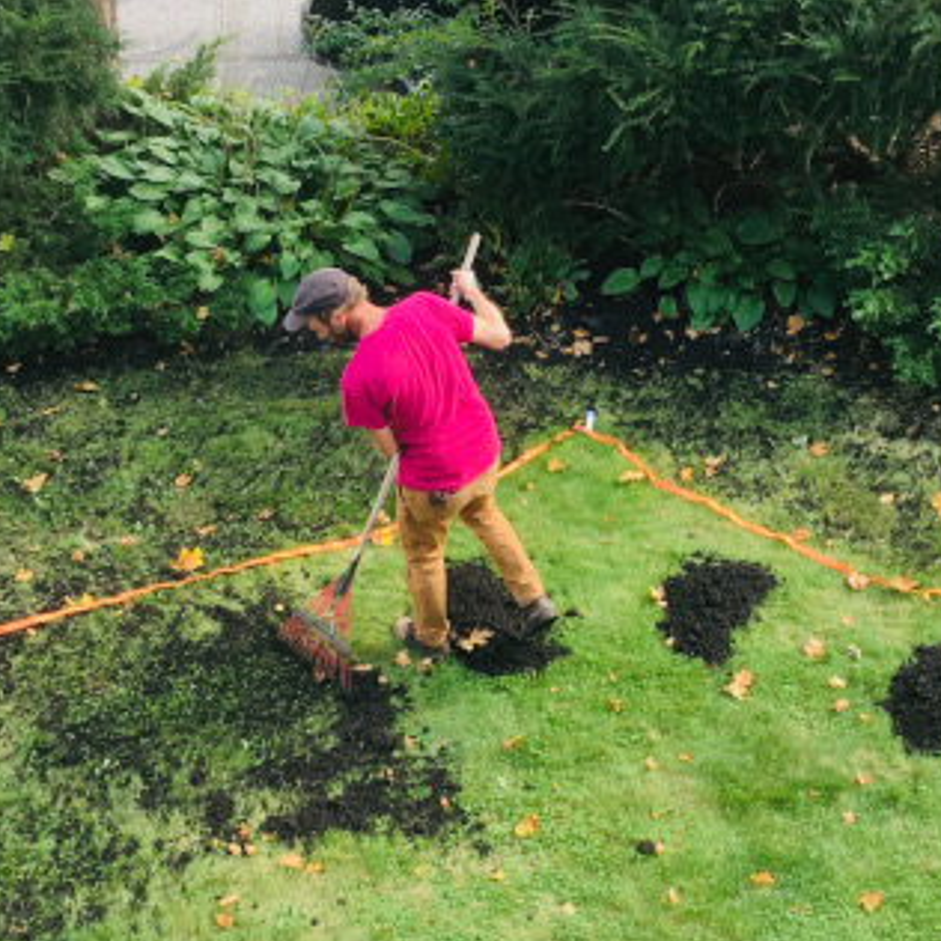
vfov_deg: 47.2
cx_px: 527
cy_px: 479
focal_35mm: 35
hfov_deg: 47.1
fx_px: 1076
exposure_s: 1/120
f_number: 2.2
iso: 40
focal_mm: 4.15
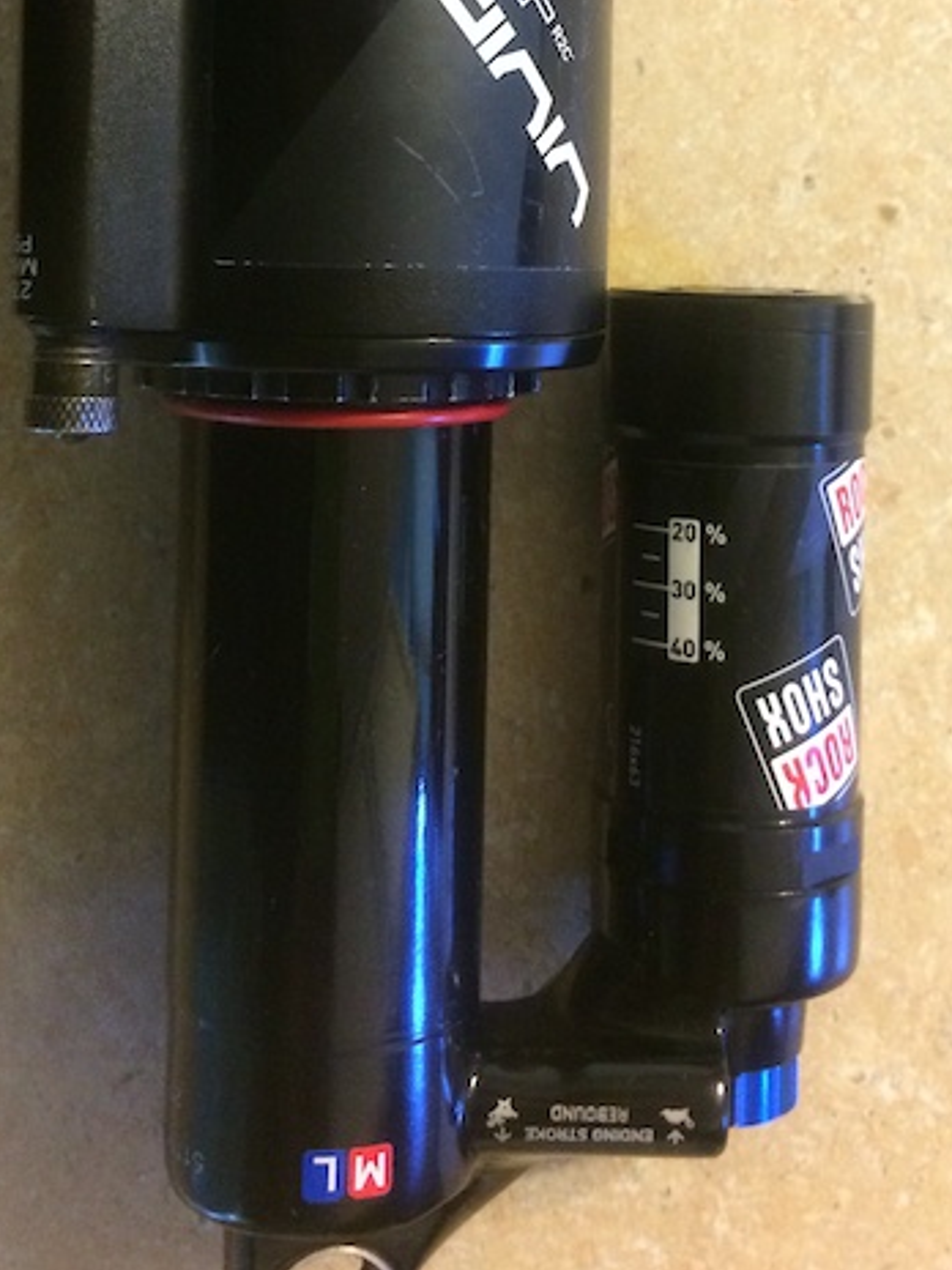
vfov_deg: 36.8
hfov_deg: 29.1
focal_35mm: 50
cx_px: 520
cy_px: 241
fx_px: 1833
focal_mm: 4.15
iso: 250
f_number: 2.2
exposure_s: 1/20
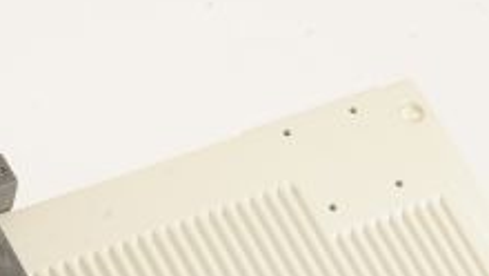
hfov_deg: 14.9
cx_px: 111
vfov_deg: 8.3
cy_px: 428
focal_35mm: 143
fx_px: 1855
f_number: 14
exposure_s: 1/160
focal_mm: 50
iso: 1600
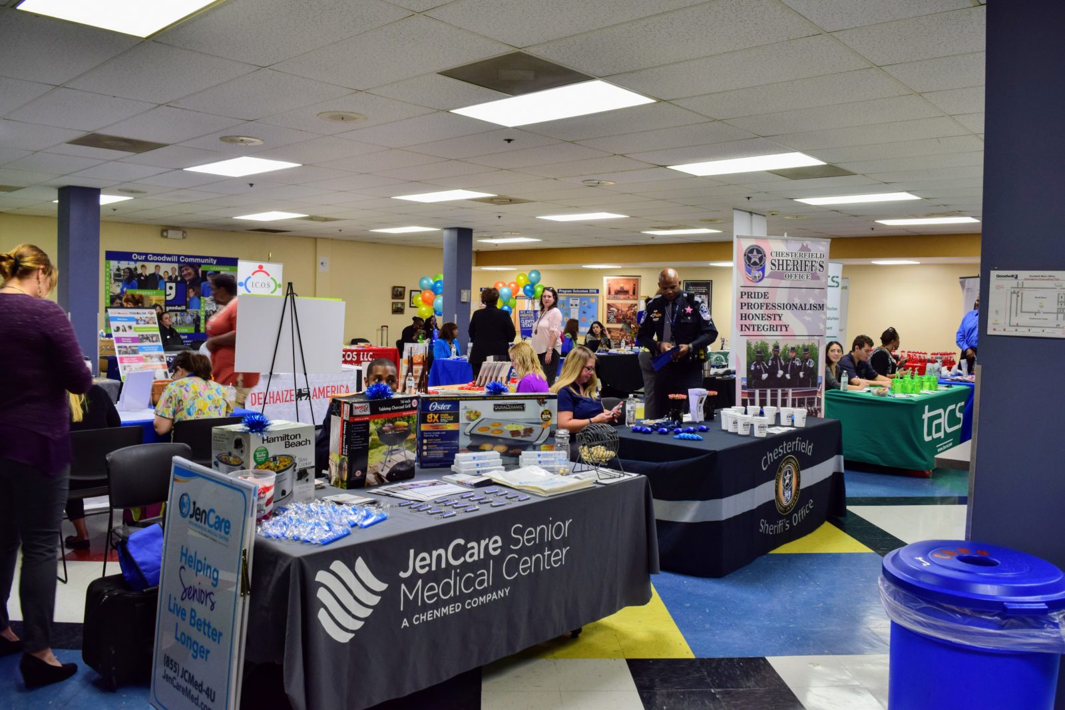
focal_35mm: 27
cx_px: 532
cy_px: 355
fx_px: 799
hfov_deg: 67.4
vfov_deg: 47.9
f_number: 7.1
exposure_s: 1/25
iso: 400
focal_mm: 18
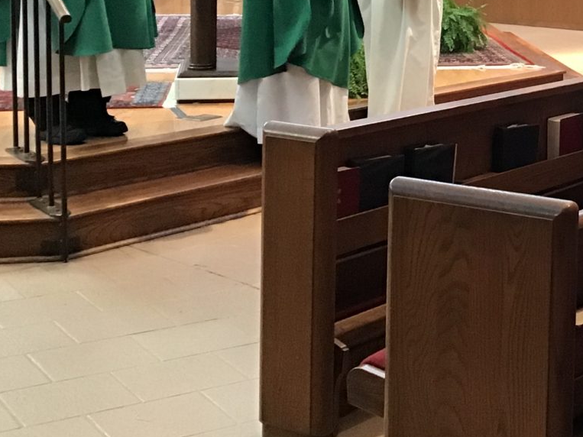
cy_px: 13
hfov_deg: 22.7
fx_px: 1313
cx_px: 730
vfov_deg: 18.5
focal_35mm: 78
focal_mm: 3.3
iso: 160
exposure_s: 1/30
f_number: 2.4
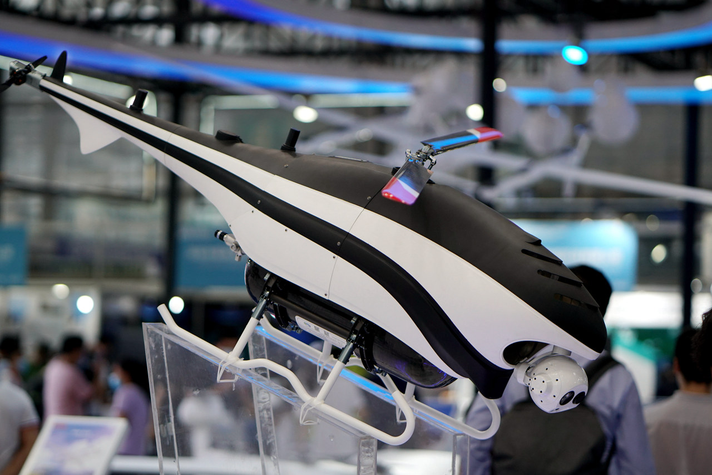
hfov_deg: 16.1
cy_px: 238
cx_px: 356
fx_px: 2521
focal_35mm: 128
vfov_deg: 10.8
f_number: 1.8
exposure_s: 1/750
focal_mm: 85
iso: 400
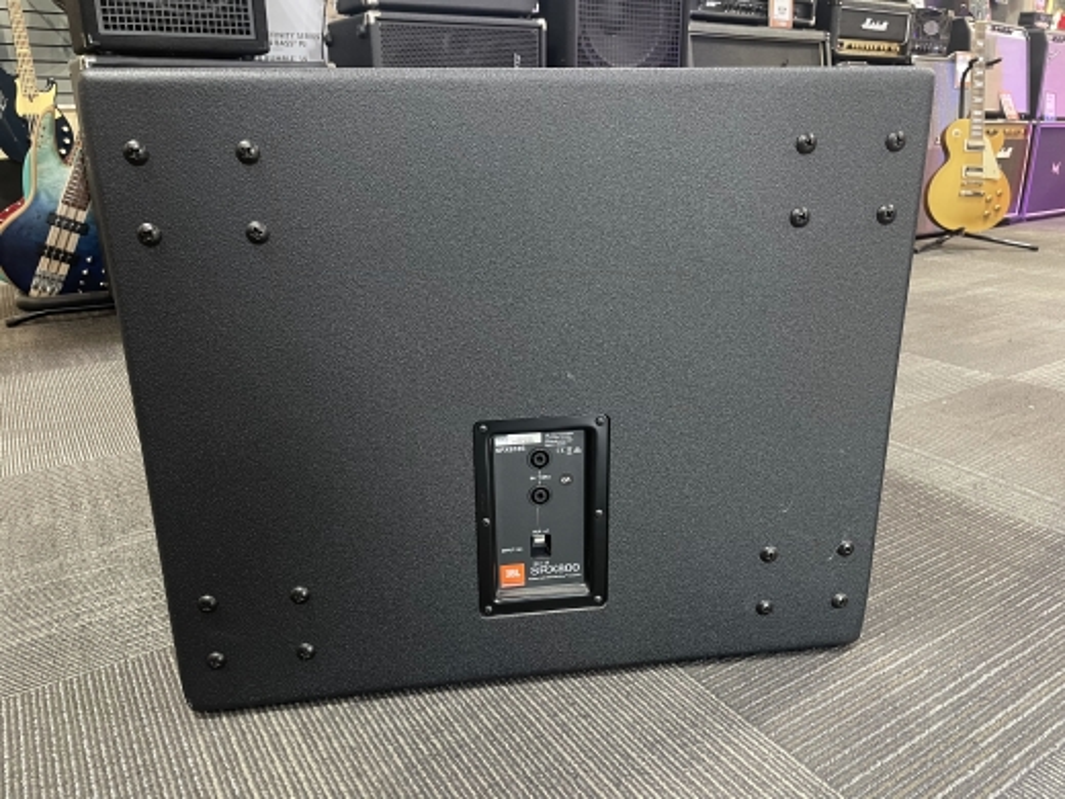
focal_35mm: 26
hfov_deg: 67.3
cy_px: 400
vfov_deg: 53.1
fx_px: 800
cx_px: 532
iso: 250
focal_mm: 4.2
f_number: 1.6
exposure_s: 1/60
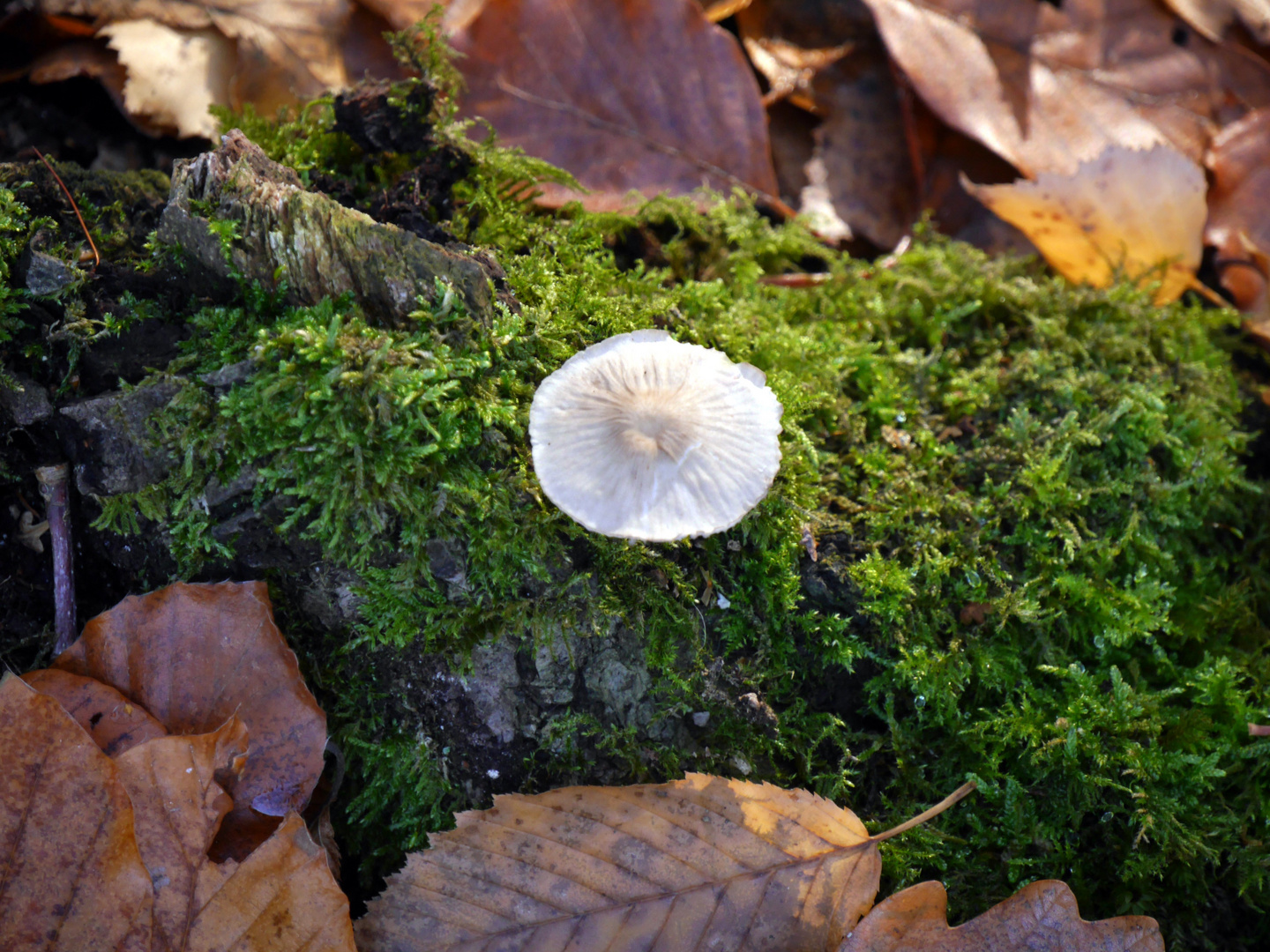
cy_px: 476
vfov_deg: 5.3
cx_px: 635
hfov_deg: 7.1
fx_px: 10273
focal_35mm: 280
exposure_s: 1/100
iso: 400
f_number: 5.6
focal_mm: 140
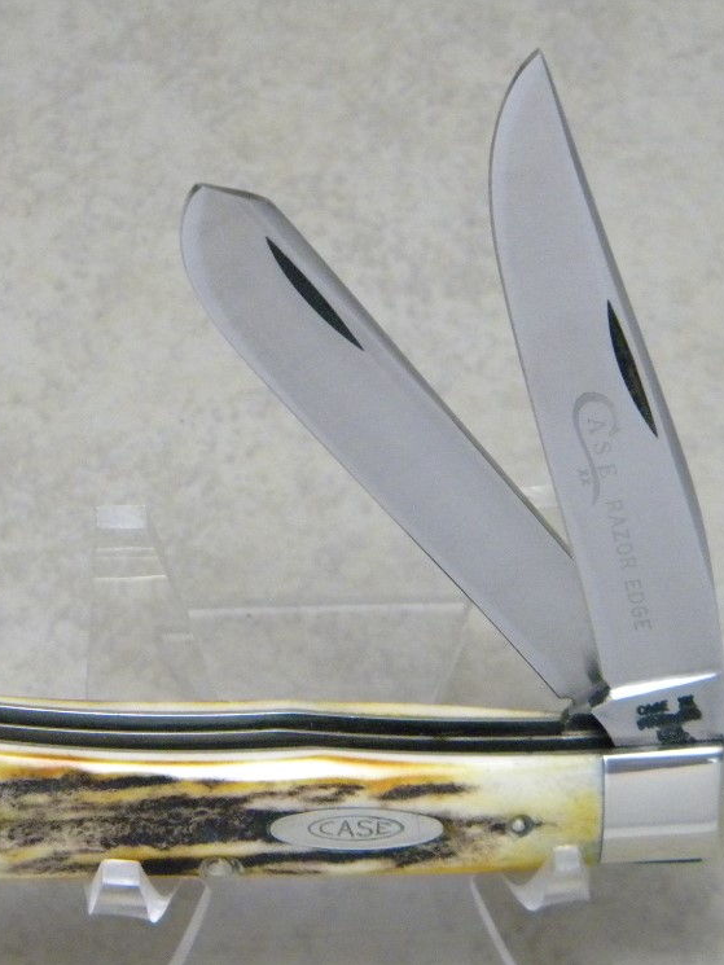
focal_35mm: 141
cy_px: 483
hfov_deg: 10.5
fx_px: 3931
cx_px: 260
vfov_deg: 14.0
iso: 800
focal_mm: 19
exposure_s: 1/60.3
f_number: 4.7
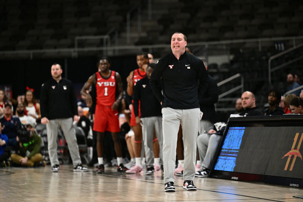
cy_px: 101
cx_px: 152
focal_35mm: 200
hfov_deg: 10.3
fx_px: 1683
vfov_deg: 6.9
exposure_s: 1/2500
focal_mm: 200
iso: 5000
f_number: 3.2
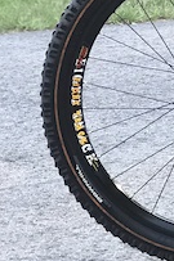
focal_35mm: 234
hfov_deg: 5.6
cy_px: -14
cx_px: 474
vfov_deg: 8.7
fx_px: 1699
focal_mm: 6.6
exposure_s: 1/60
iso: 40
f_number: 2.8
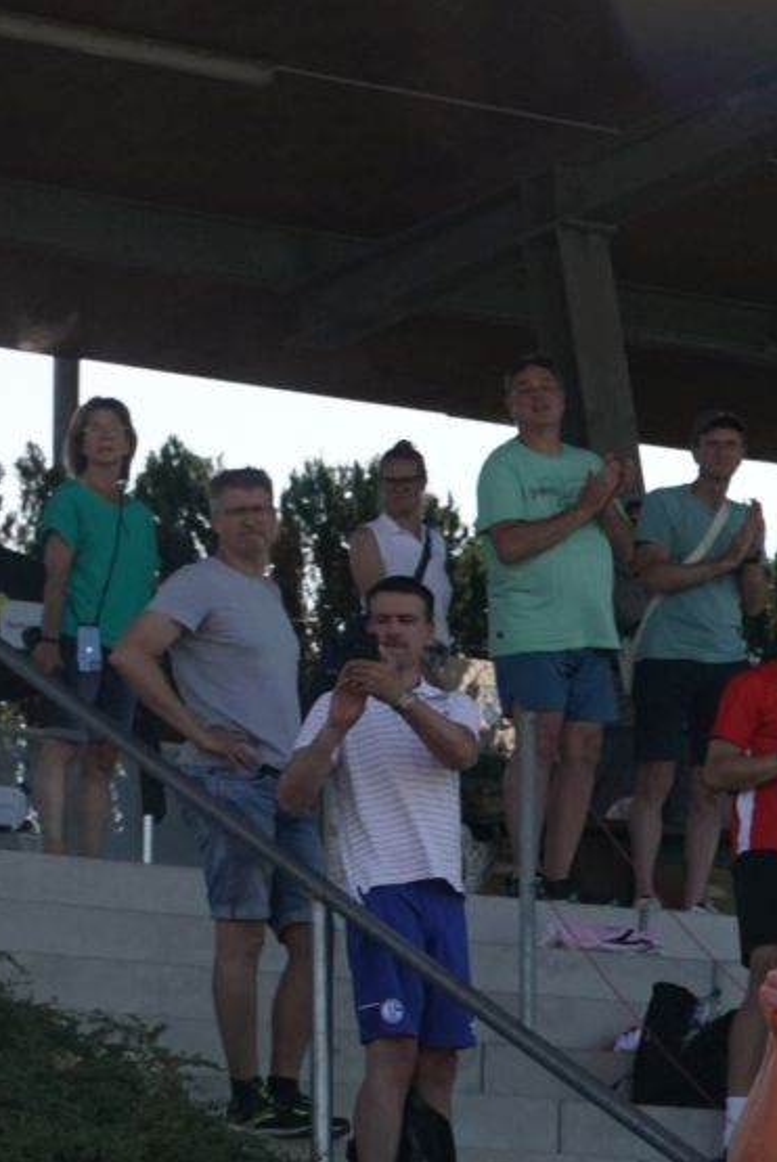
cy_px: 1551
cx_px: 840
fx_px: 6357
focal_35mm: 197
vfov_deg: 10.2
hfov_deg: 7.0
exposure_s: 1/2500
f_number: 8
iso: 1600
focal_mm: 67.6
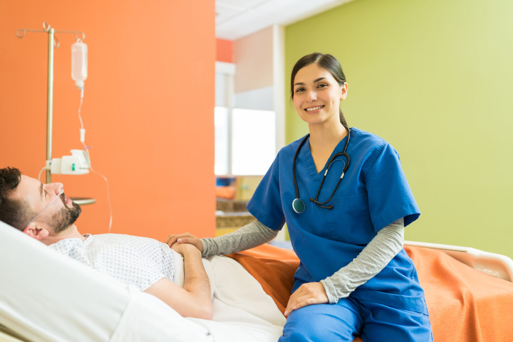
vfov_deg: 35.1
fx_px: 542
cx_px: 237
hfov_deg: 50.6
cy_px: 167
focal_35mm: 38
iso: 100
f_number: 1.8
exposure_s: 1/160
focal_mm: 35
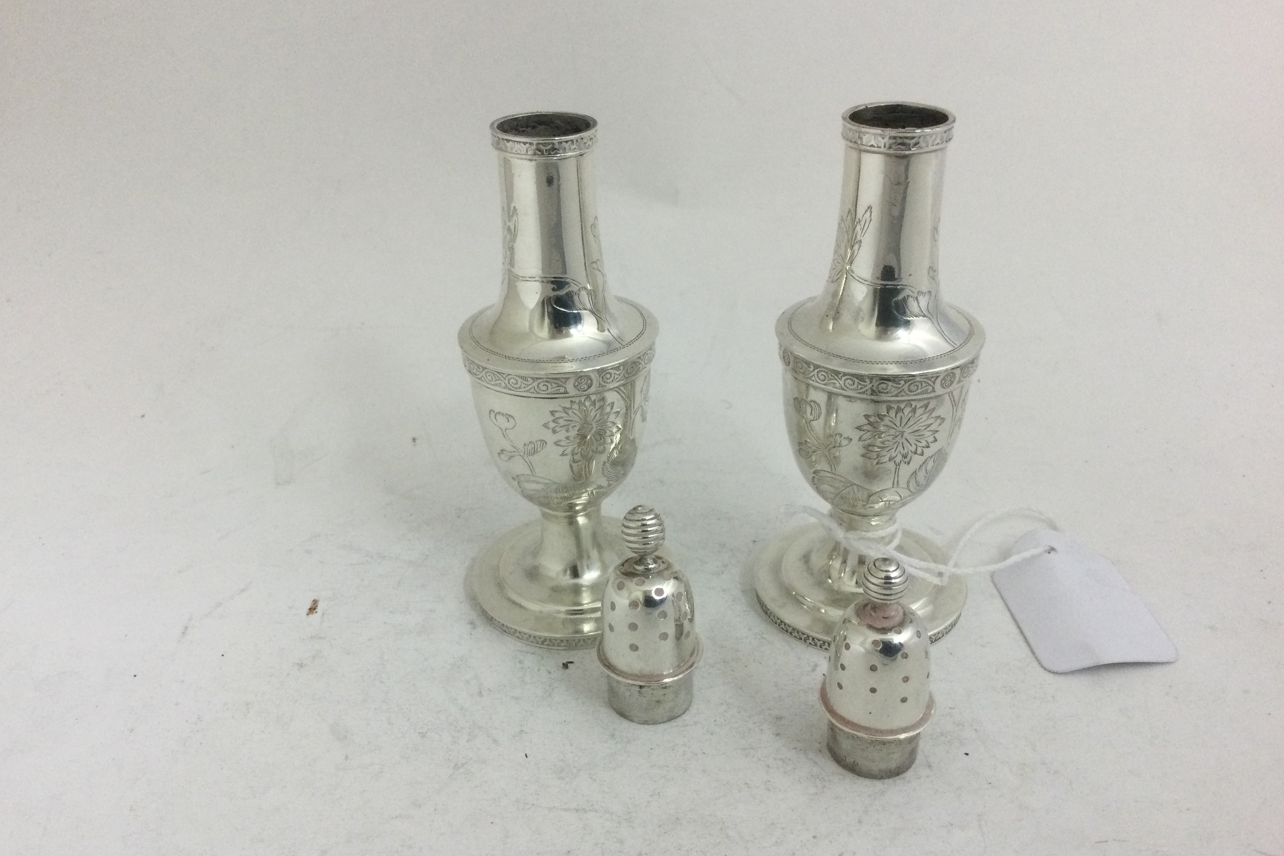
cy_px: 451
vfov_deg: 40.0
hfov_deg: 57.2
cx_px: 627
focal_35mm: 33
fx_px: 1177
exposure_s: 1/33
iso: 50
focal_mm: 3.3
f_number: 2.4
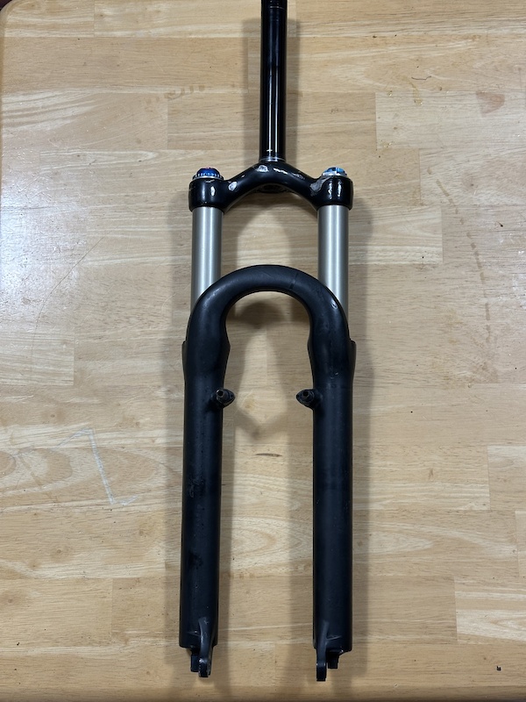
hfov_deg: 30.3
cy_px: 351
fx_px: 972
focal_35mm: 48
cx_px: 263
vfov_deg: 39.7
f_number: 1.78
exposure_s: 1/60
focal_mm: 6.86
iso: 100
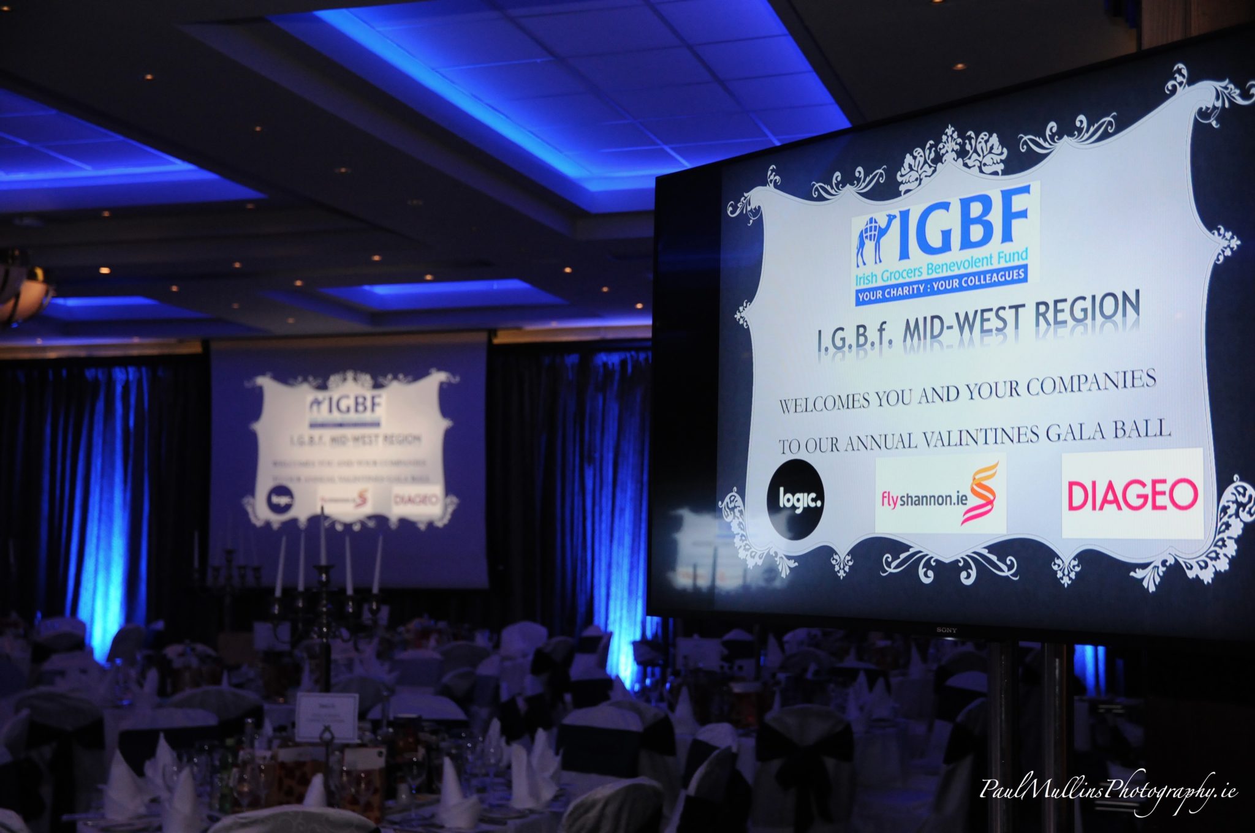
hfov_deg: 38.9
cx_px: 628
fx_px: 1776
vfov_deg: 26.4
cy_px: 416
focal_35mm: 51
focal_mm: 34
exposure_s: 1/100
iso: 1000
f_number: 3.3
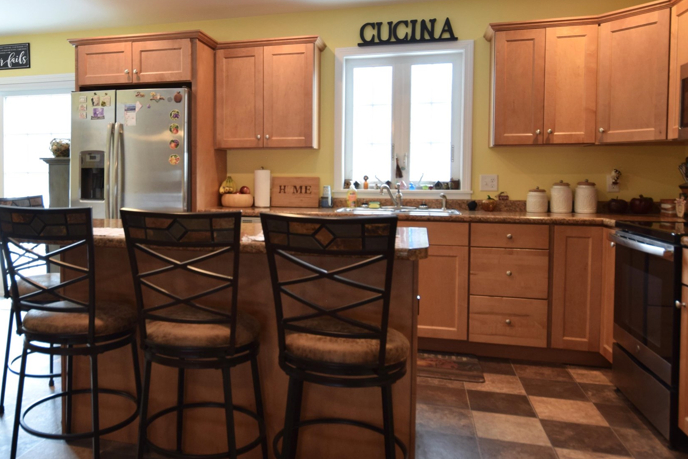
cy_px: 198
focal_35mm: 28
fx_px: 535
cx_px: 246
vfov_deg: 46.3
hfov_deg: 64.3
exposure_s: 1/10
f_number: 6.3
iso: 200
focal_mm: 10
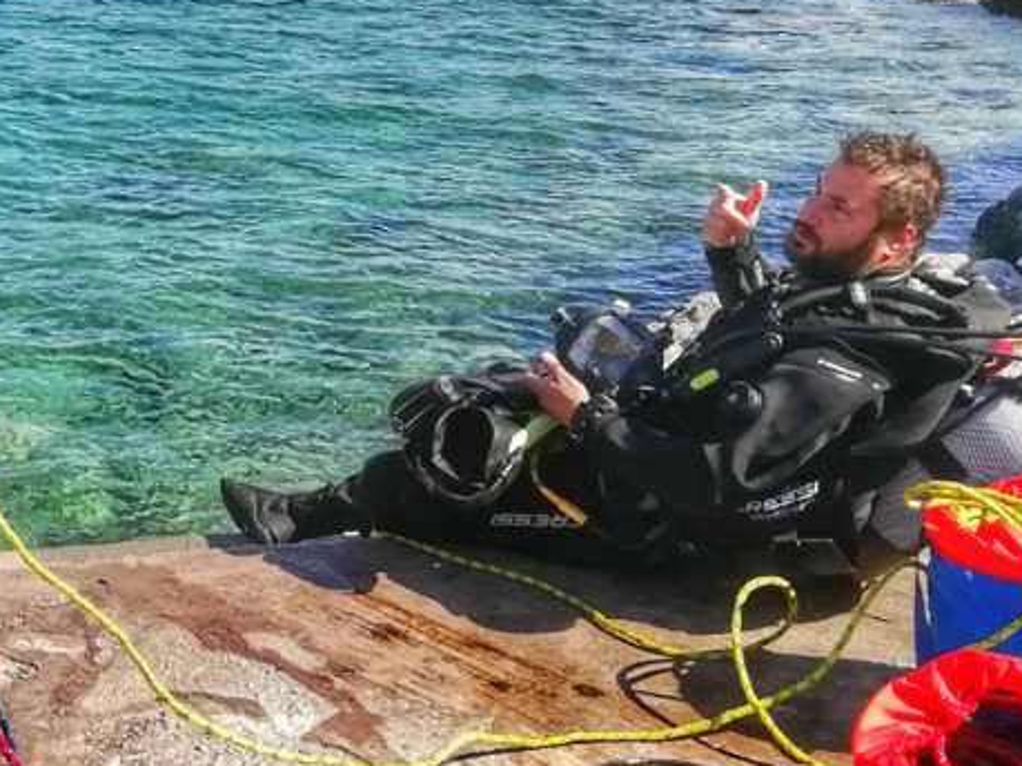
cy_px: 254
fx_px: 1712
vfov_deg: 25.1
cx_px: 191
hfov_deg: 32.3
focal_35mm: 58
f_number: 2.2
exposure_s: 1/734
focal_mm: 3.21
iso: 50
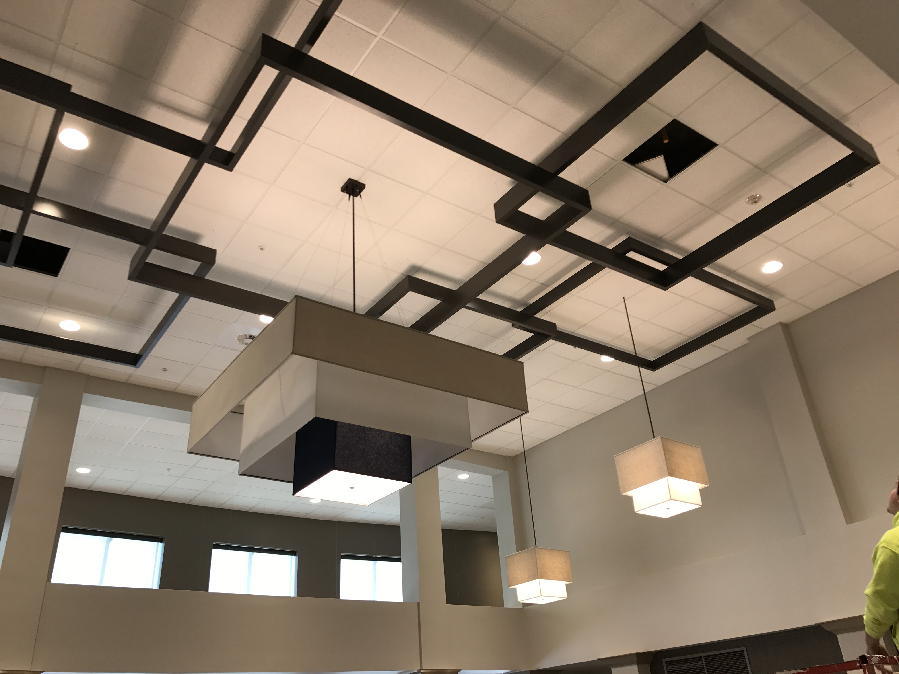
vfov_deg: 49.7
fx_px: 727
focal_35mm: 28
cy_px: 337
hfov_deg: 63.4
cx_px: 450
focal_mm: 3.99
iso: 25
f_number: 1.8
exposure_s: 1/60
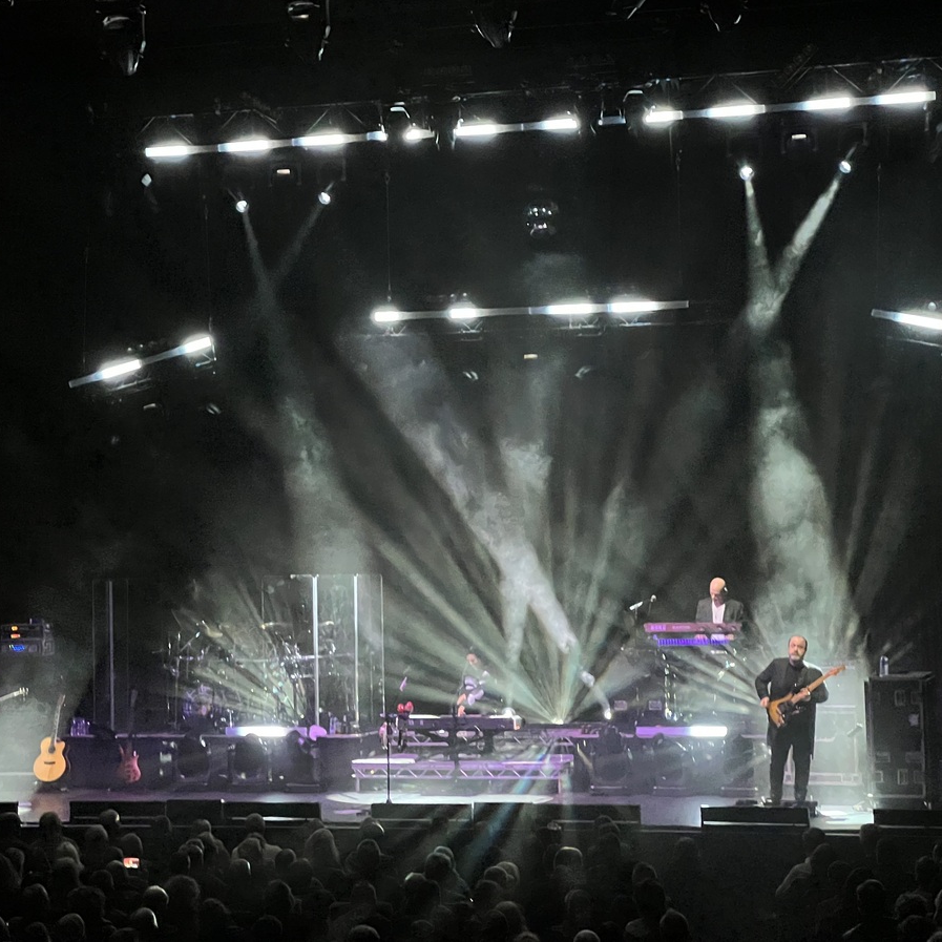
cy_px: 470
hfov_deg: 19.1
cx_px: 397
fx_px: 2802
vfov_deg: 19.1
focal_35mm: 91
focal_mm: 9
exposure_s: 1/32
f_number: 2.8
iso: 1000
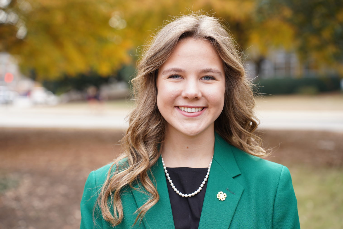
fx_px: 724
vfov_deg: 18.0
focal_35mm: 76
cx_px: 170
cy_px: 114
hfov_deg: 26.6
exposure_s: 1/60
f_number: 4
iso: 100
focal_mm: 75
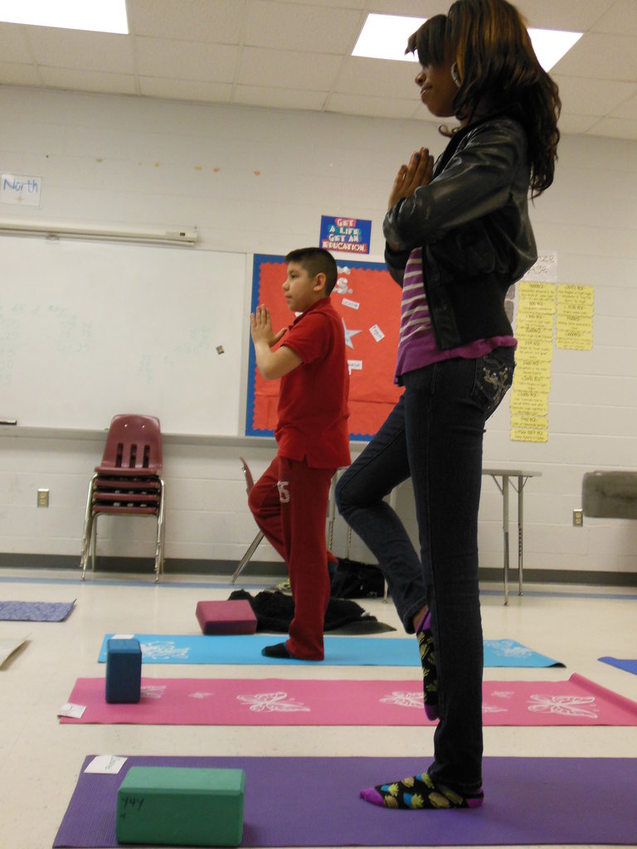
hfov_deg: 33.6
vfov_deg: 43.9
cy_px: 424
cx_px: 318
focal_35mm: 43
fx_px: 1055
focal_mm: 7.7
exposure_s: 1/30
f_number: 3.8
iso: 400
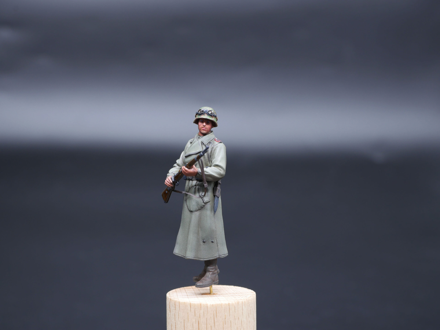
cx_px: 220
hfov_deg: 32.2
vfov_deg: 24.4
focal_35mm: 60
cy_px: 165
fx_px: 763
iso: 200
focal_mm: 30
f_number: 5.6
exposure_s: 1/2.5
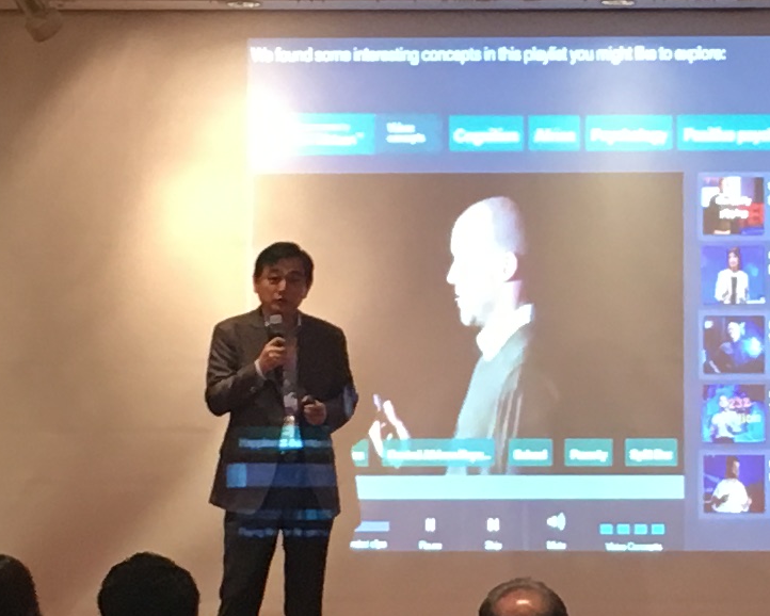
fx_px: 3602
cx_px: 673
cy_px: 347
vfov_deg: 9.8
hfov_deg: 12.1
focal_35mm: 158
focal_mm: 4.15
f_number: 2.2
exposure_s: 1/30
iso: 80
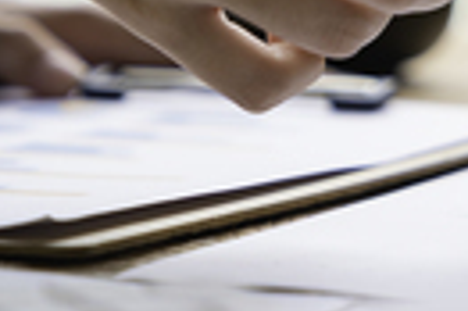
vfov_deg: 4.3
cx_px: 779
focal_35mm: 315
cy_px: -206
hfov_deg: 6.4
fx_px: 4090
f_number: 2.8
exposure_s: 1/100
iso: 200
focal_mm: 70
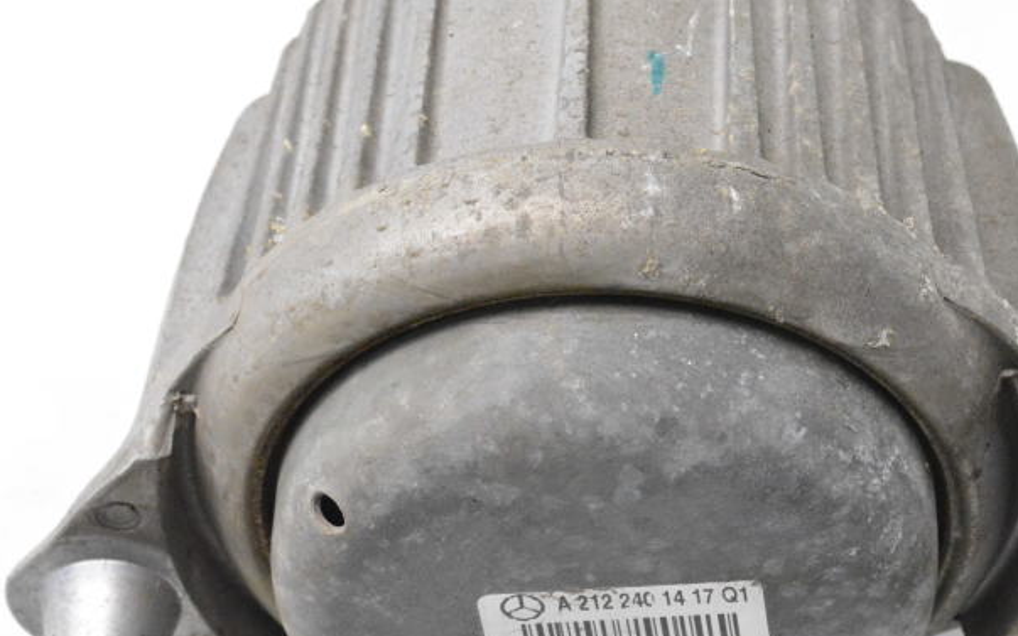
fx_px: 3746
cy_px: 359
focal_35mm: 135
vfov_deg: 9.7
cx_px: 620
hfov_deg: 15.5
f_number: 9
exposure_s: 1/320
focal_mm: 52
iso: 6400
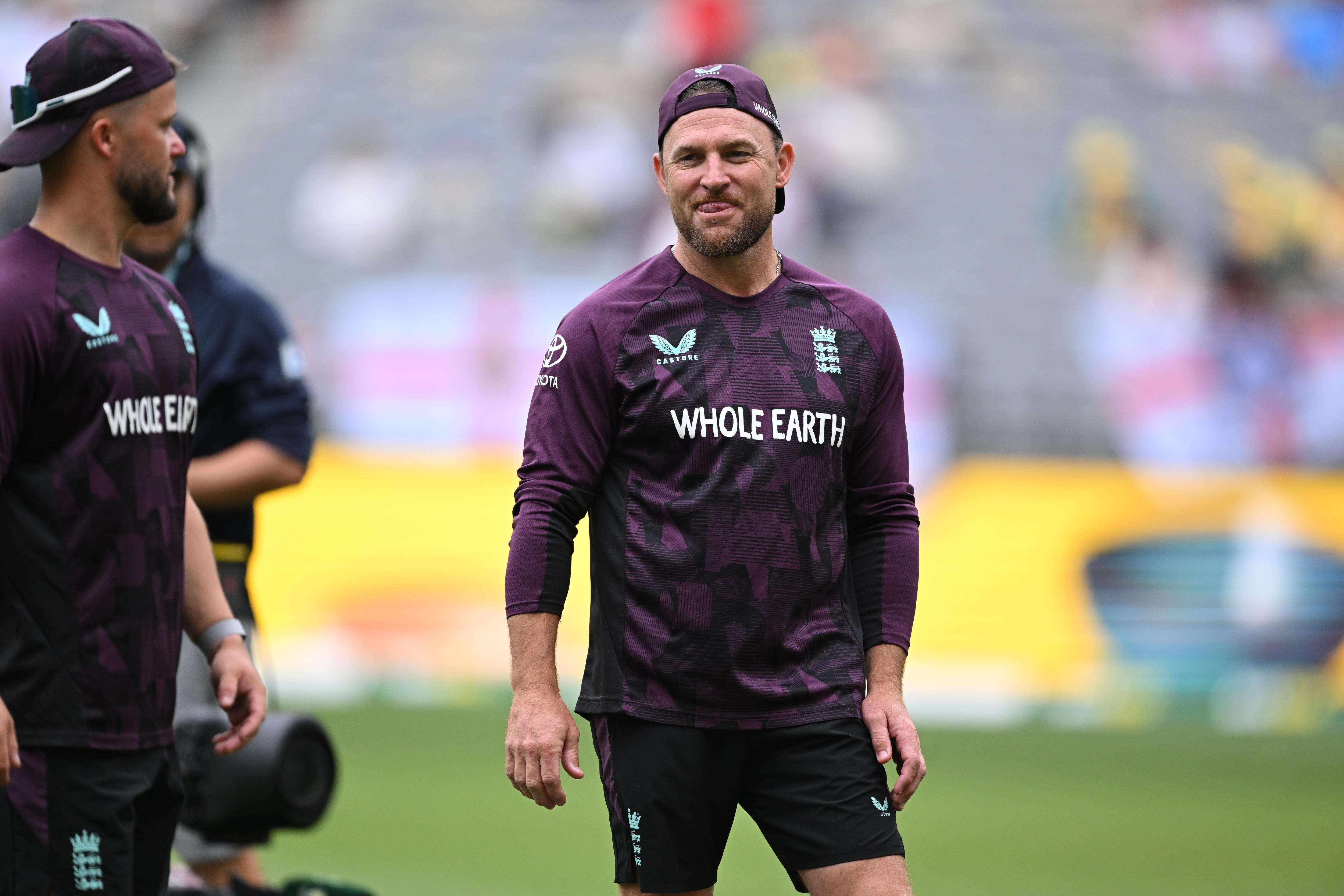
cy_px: 448
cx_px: 672
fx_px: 22398
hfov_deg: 3.4
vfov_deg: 2.3
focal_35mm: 600
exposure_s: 1/1000
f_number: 4
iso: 1250
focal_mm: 600
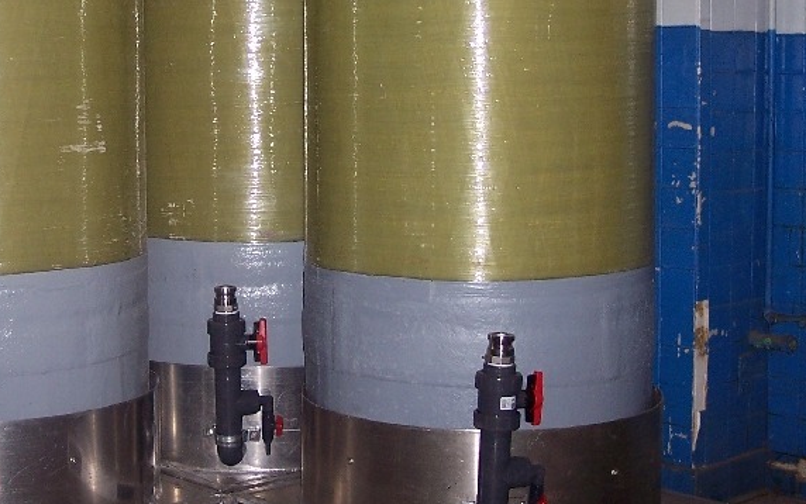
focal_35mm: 74
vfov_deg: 17.5
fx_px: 1626
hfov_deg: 27.5
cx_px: 221
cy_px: 110
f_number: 2.8
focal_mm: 8
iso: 100
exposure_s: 1/60
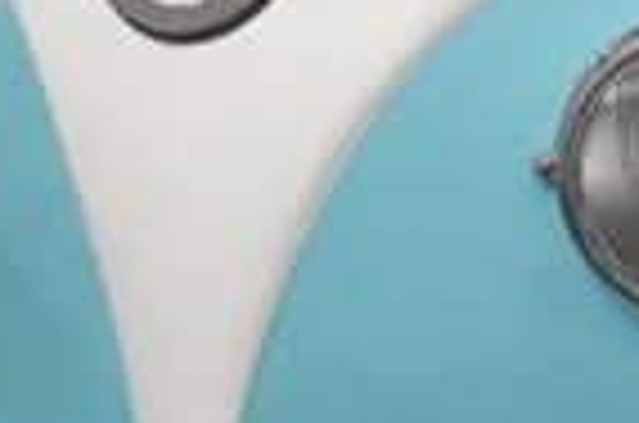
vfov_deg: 3.7
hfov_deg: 5.4
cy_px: -322
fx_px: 6535
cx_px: 1665
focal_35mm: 369
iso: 1600
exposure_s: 1/400
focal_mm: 34
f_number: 10
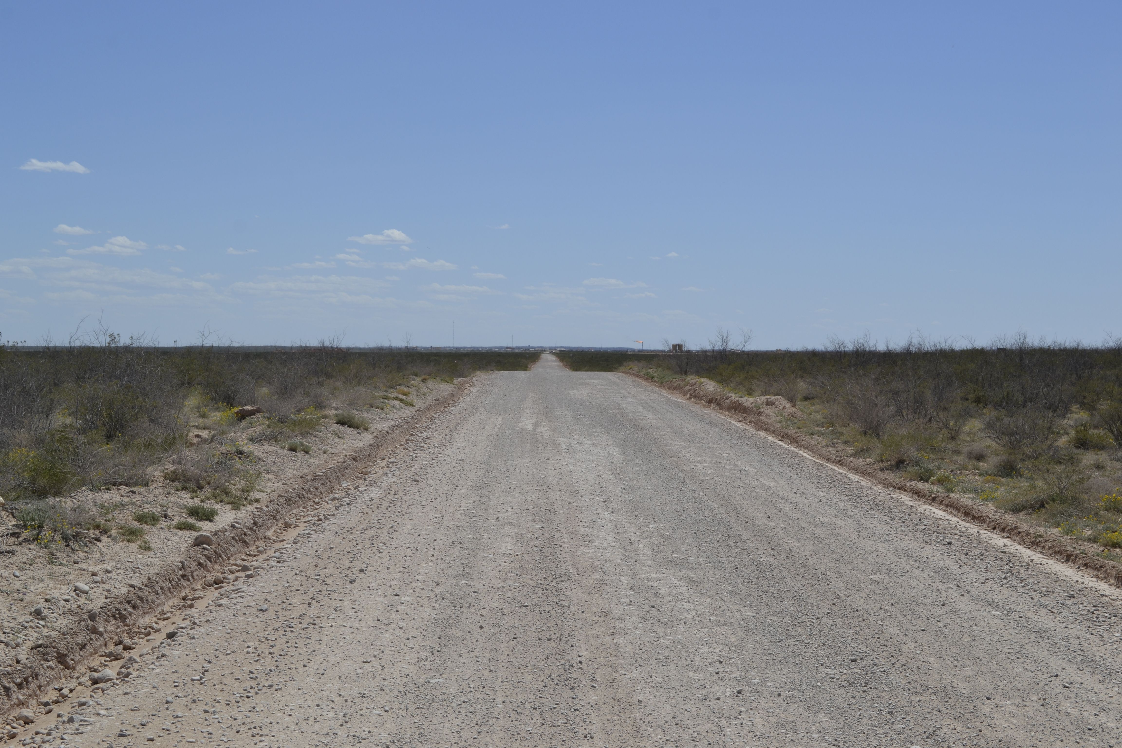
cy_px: 374
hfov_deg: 37.9
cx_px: 561
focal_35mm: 52
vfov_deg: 25.8
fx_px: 1636
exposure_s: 1/320
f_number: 9
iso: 100
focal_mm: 35
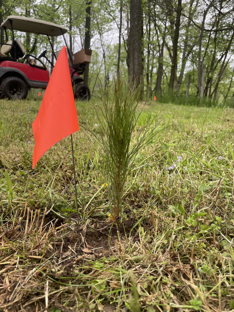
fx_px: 234
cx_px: 117
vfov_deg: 67.3
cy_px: 156
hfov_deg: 53.1
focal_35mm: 26
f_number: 1.6
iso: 32
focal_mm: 4.2
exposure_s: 1/569
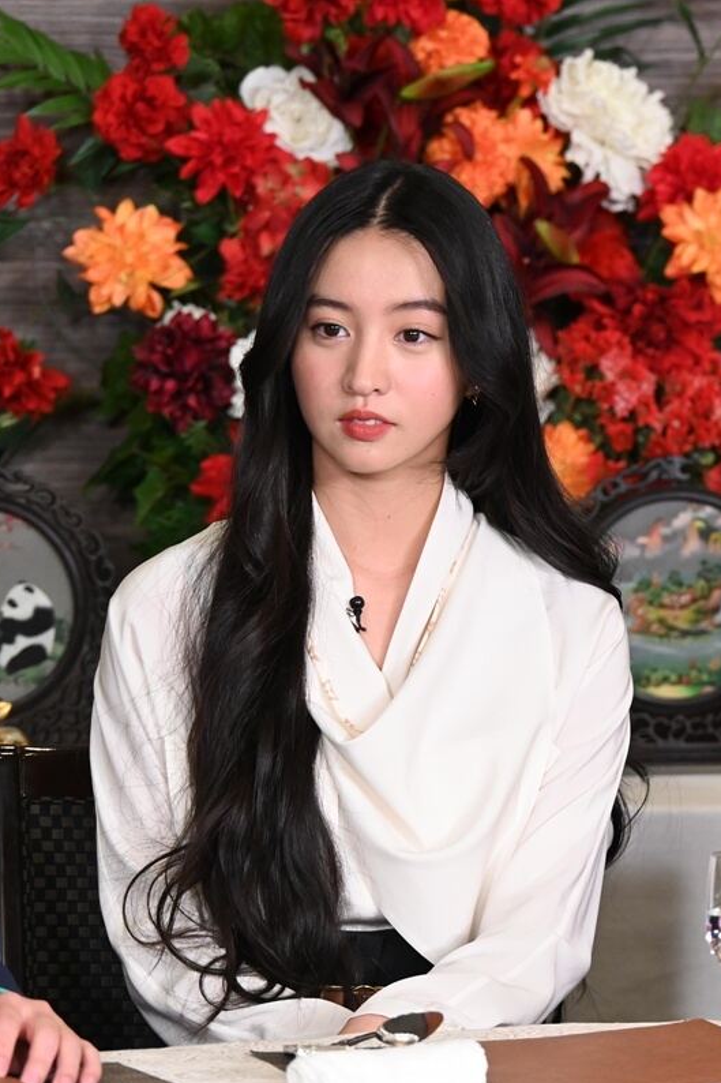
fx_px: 8625
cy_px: 543
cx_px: 721
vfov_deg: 7.2
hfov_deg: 4.8
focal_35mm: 287
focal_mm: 190
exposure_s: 1/160
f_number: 8
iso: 5000
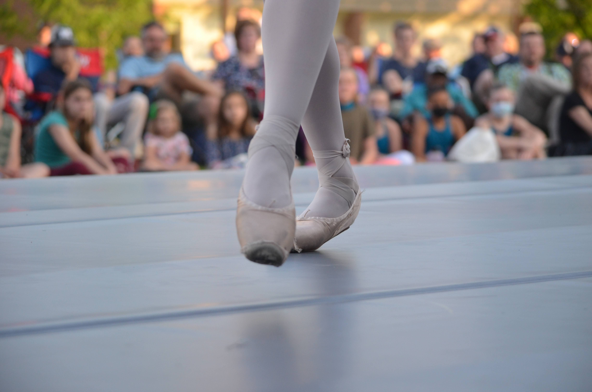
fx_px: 2117
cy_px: 196
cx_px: 296
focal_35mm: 129
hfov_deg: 15.9
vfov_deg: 10.6
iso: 800
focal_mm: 86
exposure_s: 1/1000
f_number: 4.5
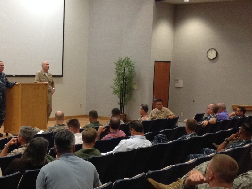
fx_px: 510
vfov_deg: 21.0
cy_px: 113
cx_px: 85
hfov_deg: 27.6
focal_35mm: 70
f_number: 2.4
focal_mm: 4.28
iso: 250
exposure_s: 1/20
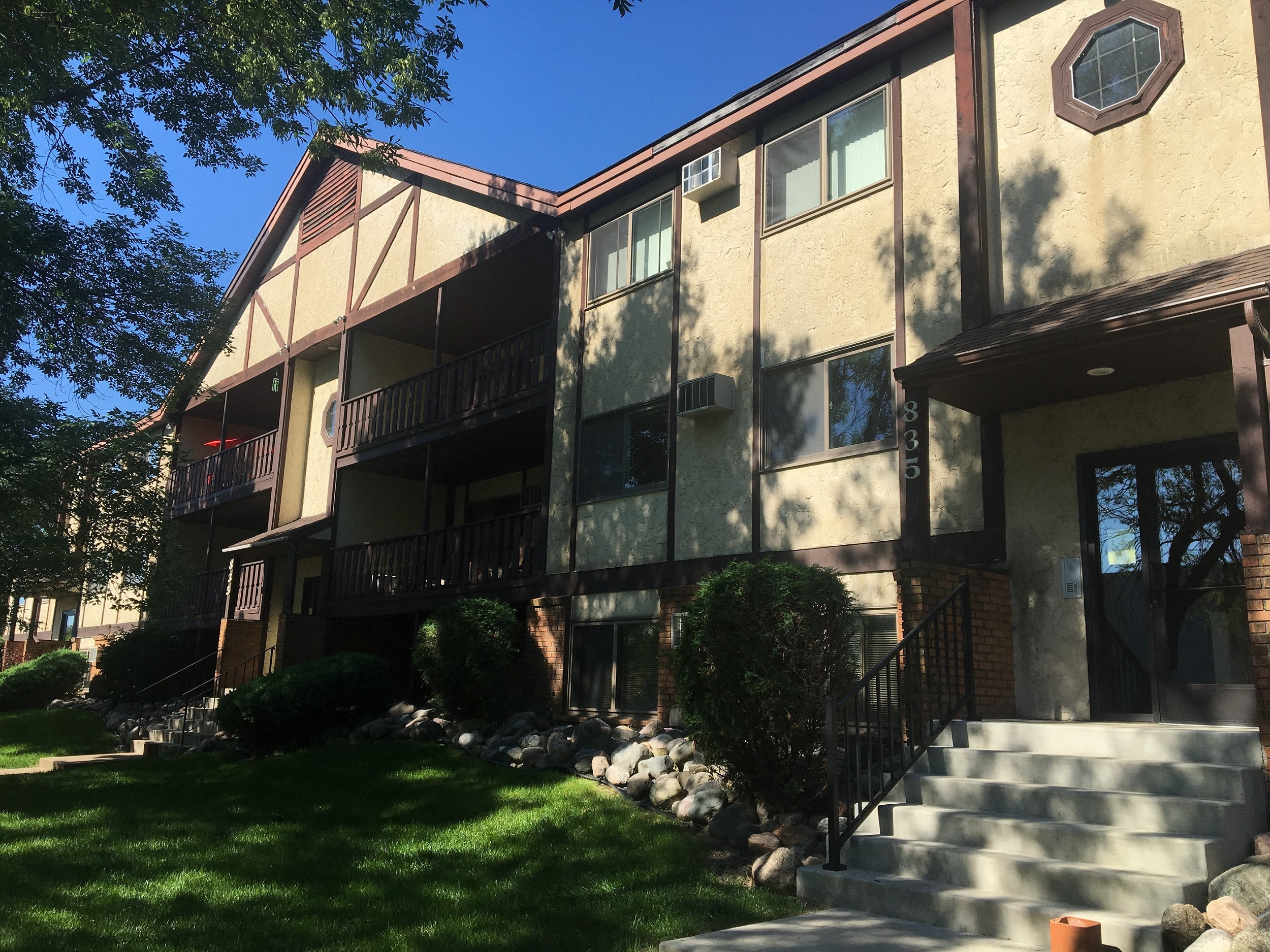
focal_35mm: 29
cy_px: 476
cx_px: 635
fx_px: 1064
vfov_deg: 48.2
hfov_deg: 61.7
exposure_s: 1/1026
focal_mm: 4.15
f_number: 2.2
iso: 25
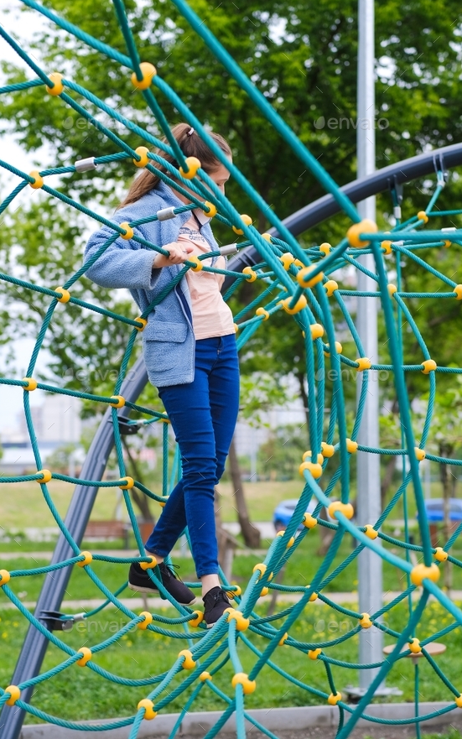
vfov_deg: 24.1
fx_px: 1732
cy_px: 369
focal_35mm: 86
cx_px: 223
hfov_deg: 15.2
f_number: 2.5
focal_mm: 56
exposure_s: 1/1250
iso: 250
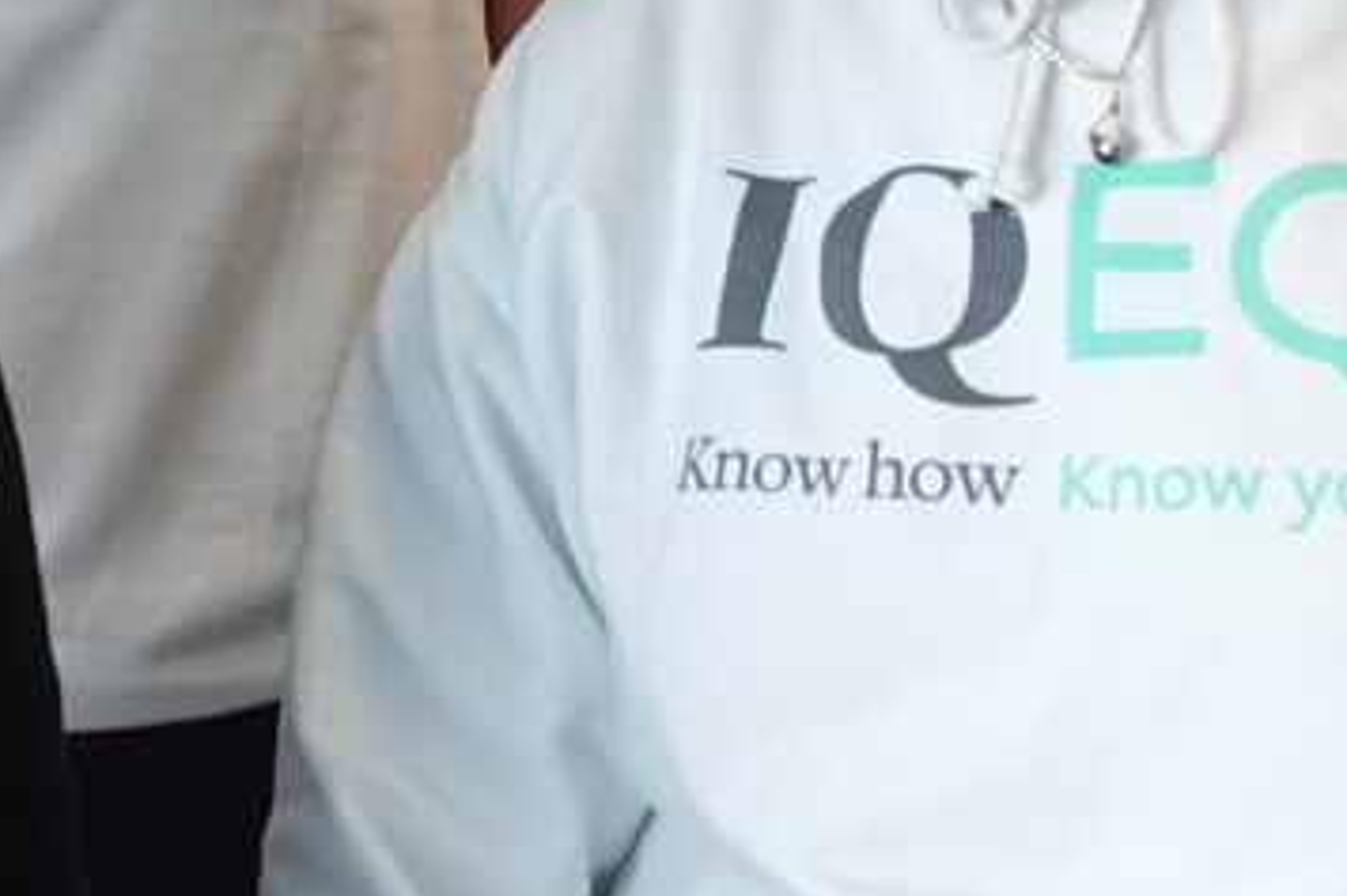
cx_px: -817
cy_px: -233
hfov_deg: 13.8
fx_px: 5161
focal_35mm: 138
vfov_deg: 9.8
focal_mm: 9.4
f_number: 2.8
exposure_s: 1/50
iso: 125
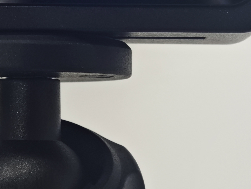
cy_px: -109
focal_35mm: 243
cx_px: 59
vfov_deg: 6.0
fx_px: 1762
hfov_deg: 8.1
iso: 320
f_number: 2
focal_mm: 9
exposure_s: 1/100
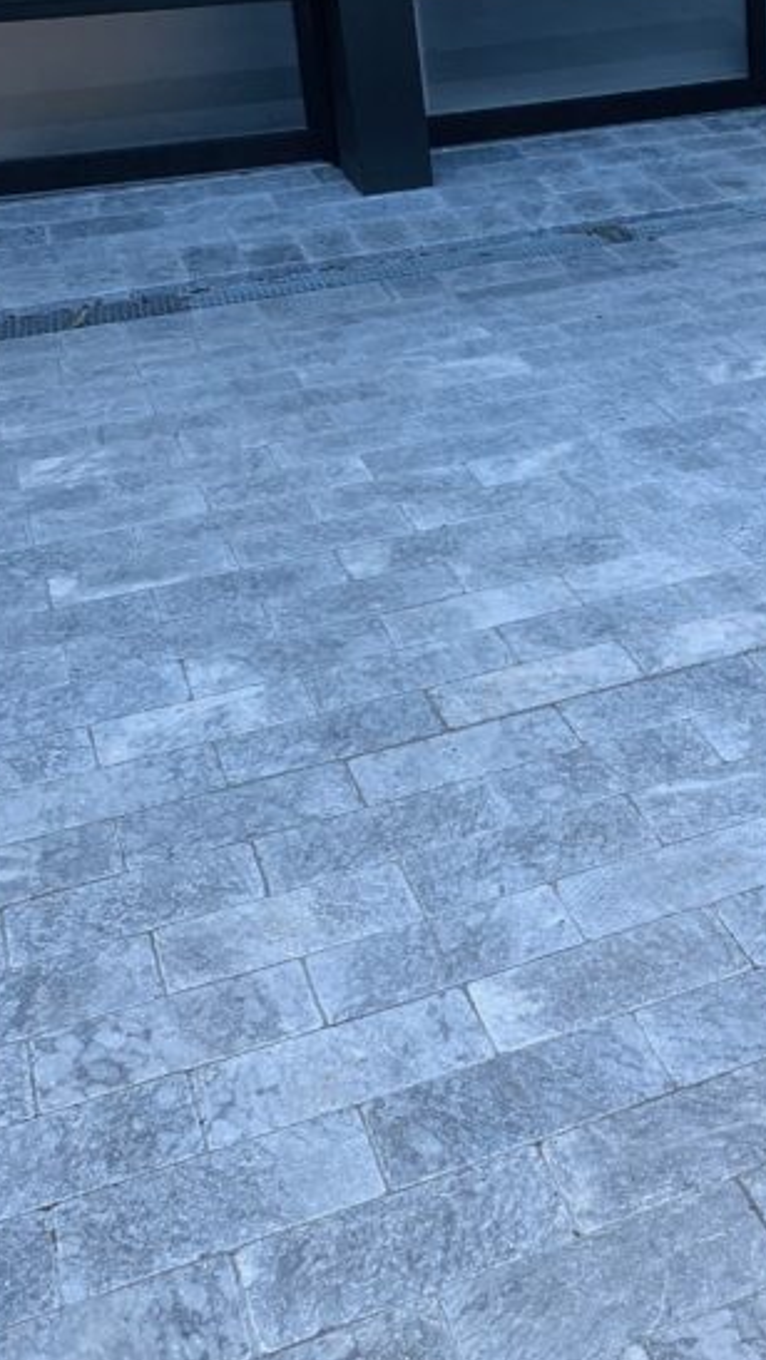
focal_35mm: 53
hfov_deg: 21.1
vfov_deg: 38.9
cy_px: 525
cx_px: 920
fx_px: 1912
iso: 25
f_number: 1.8
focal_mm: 4.25
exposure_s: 1/337
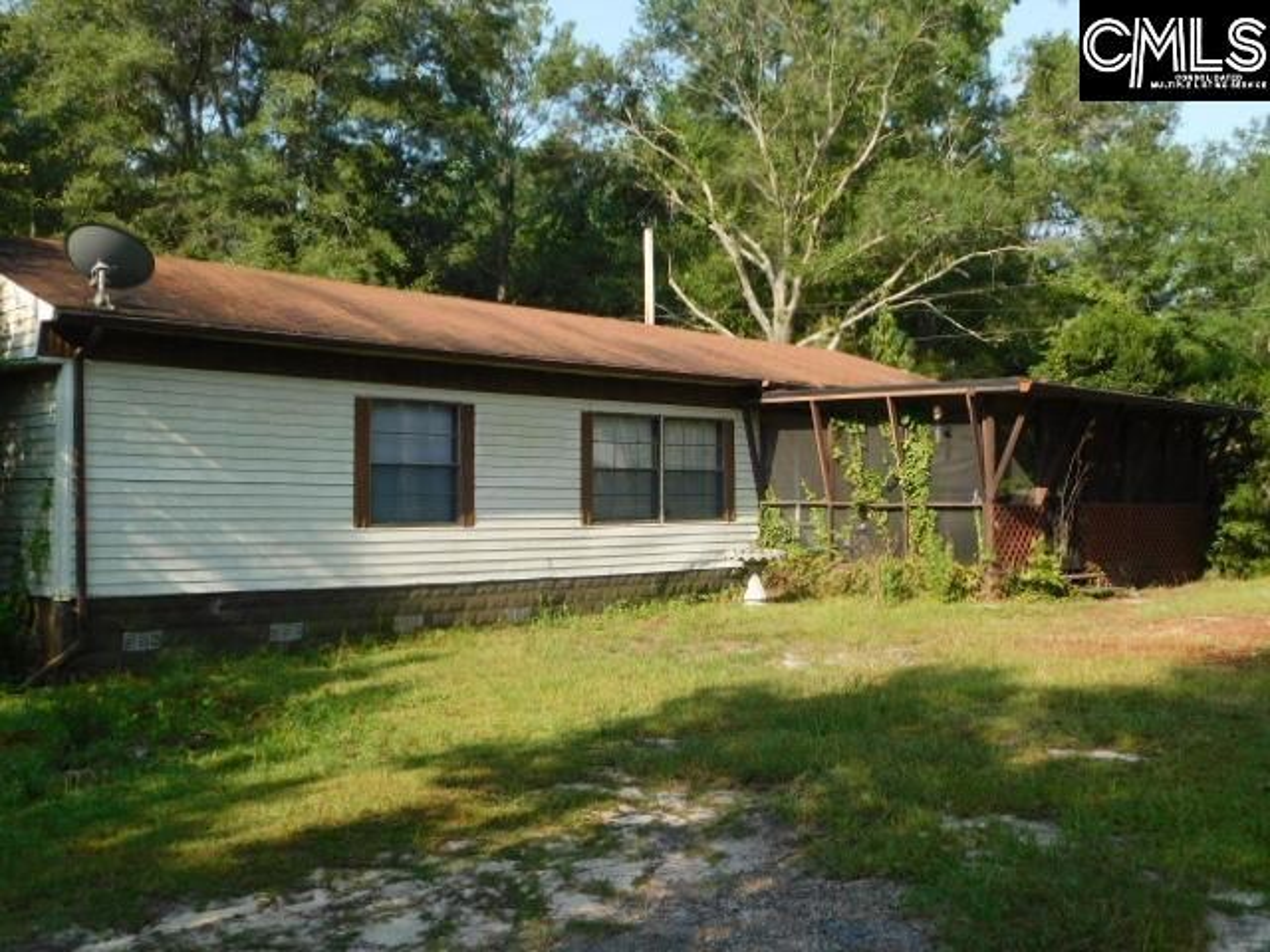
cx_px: 635
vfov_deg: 39.7
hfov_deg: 51.4
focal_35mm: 36
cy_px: 476
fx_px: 1321
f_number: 3.5
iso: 125
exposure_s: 1/500
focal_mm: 6.3
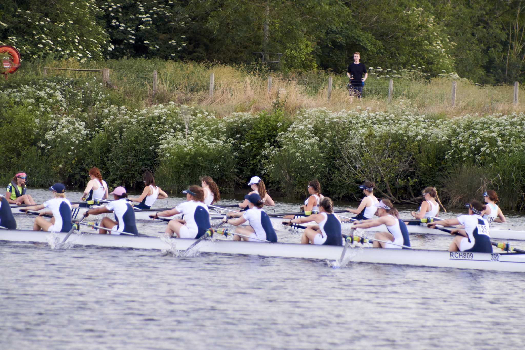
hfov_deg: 6.5
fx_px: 4591
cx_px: 262
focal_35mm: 315
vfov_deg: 4.4
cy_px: 175
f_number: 5.6
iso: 1000
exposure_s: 1/400
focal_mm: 210
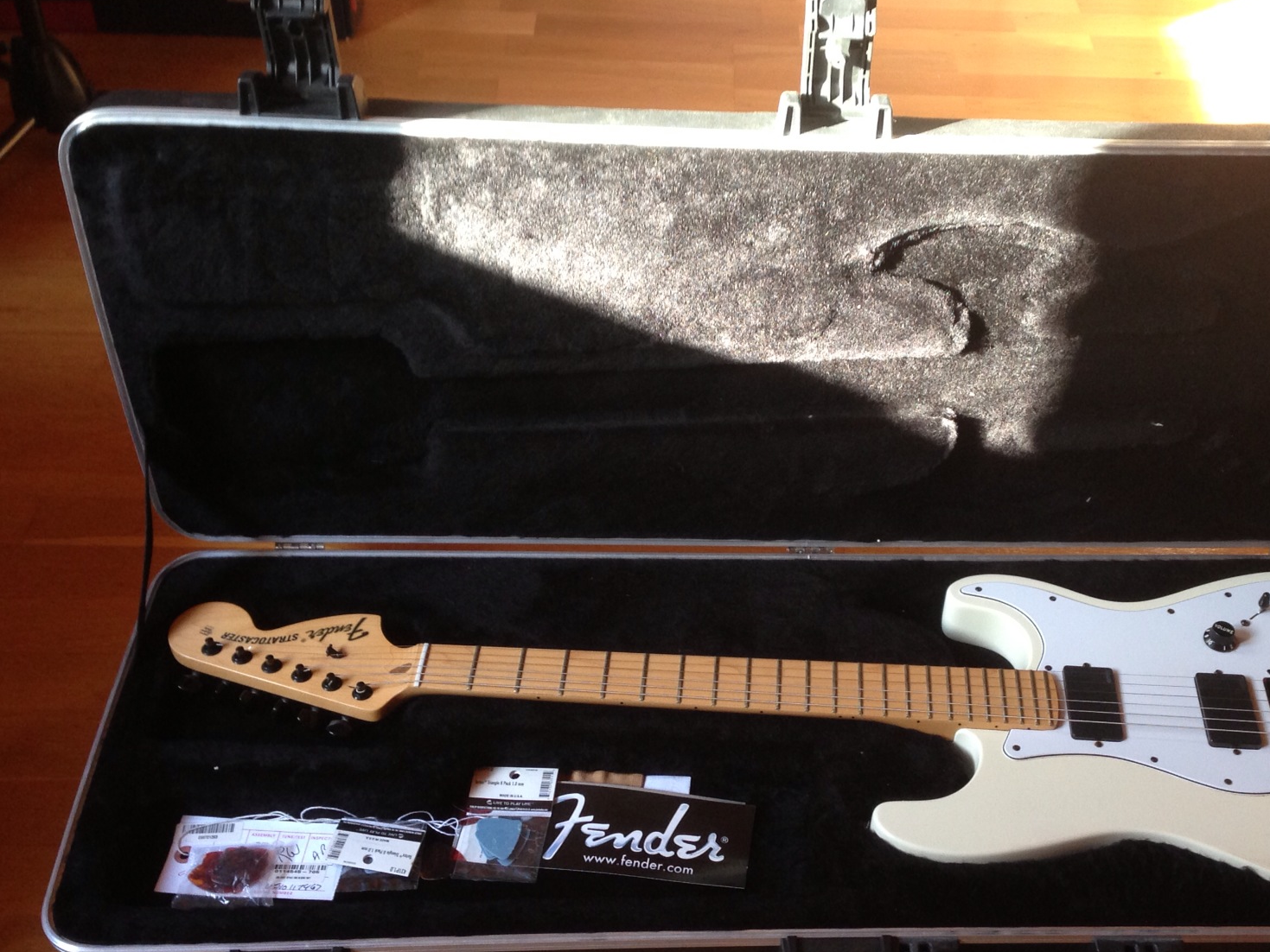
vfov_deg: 31.5
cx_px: 802
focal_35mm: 46
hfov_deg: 40.9
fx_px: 1688
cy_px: 533
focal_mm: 4.13
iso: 125
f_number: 2.4
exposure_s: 1/20
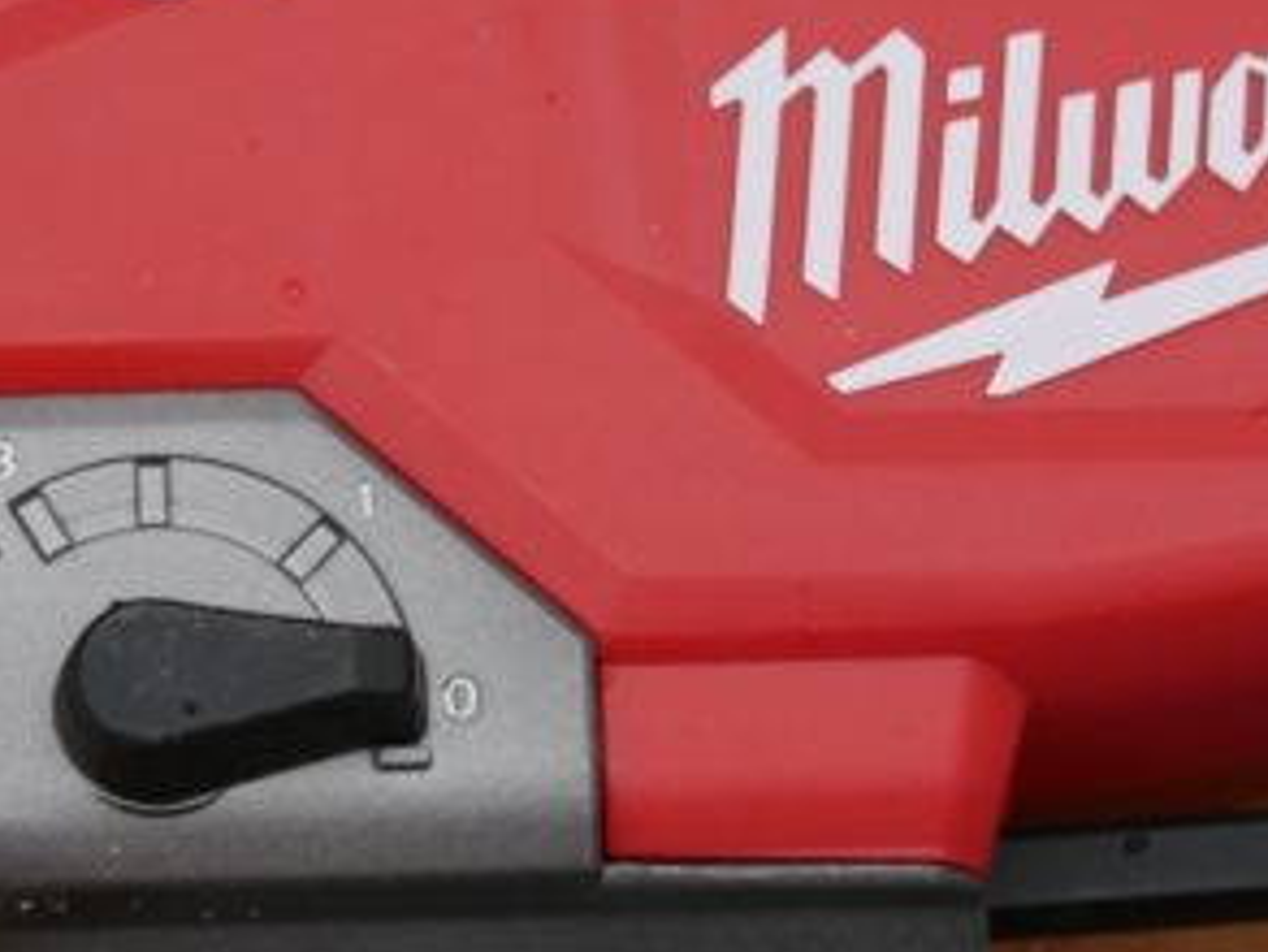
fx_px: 6266
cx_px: 305
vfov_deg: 8.7
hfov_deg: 11.5
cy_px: 480
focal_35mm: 171
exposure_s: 1/100
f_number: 4.7
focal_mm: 40
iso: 800
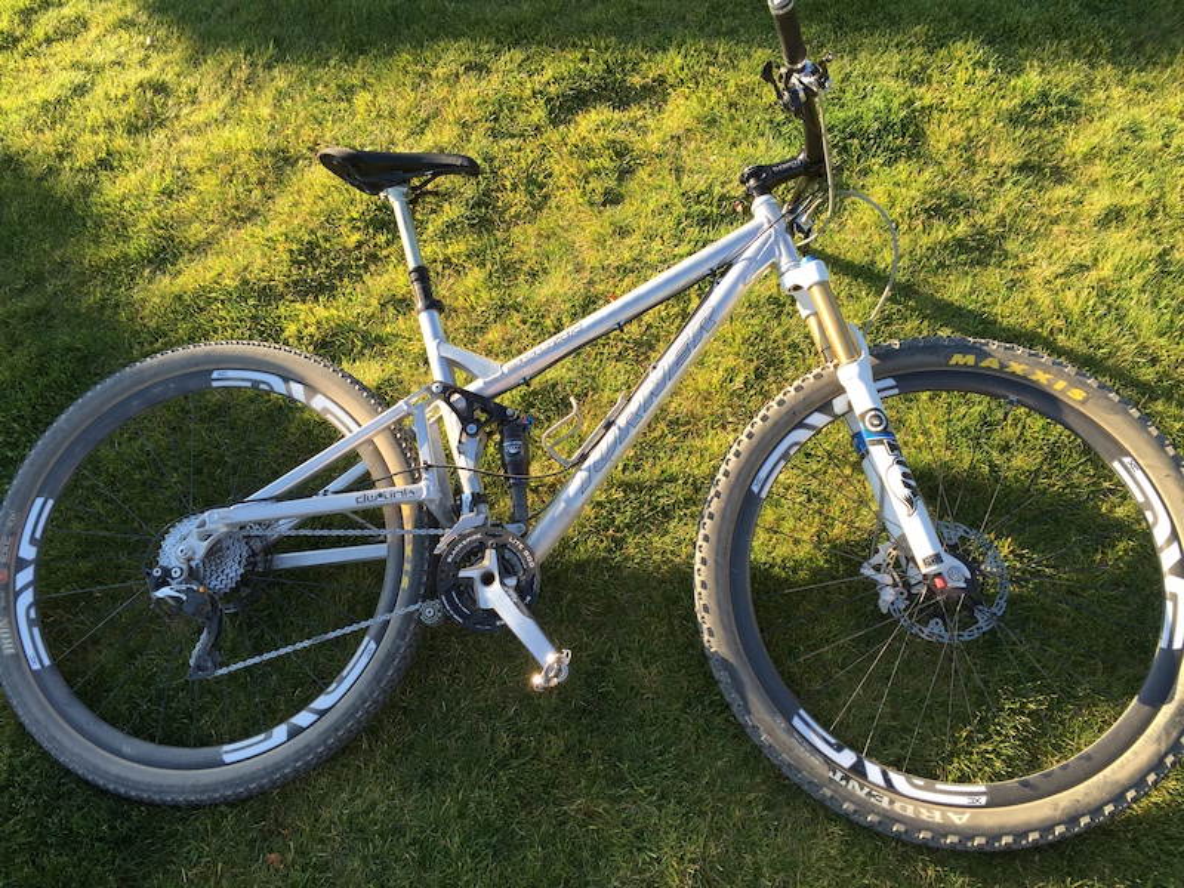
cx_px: 592
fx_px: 992
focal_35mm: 29
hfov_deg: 61.7
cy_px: 444
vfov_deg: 48.2
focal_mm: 4.15
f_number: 2.2
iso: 32
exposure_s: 1/316
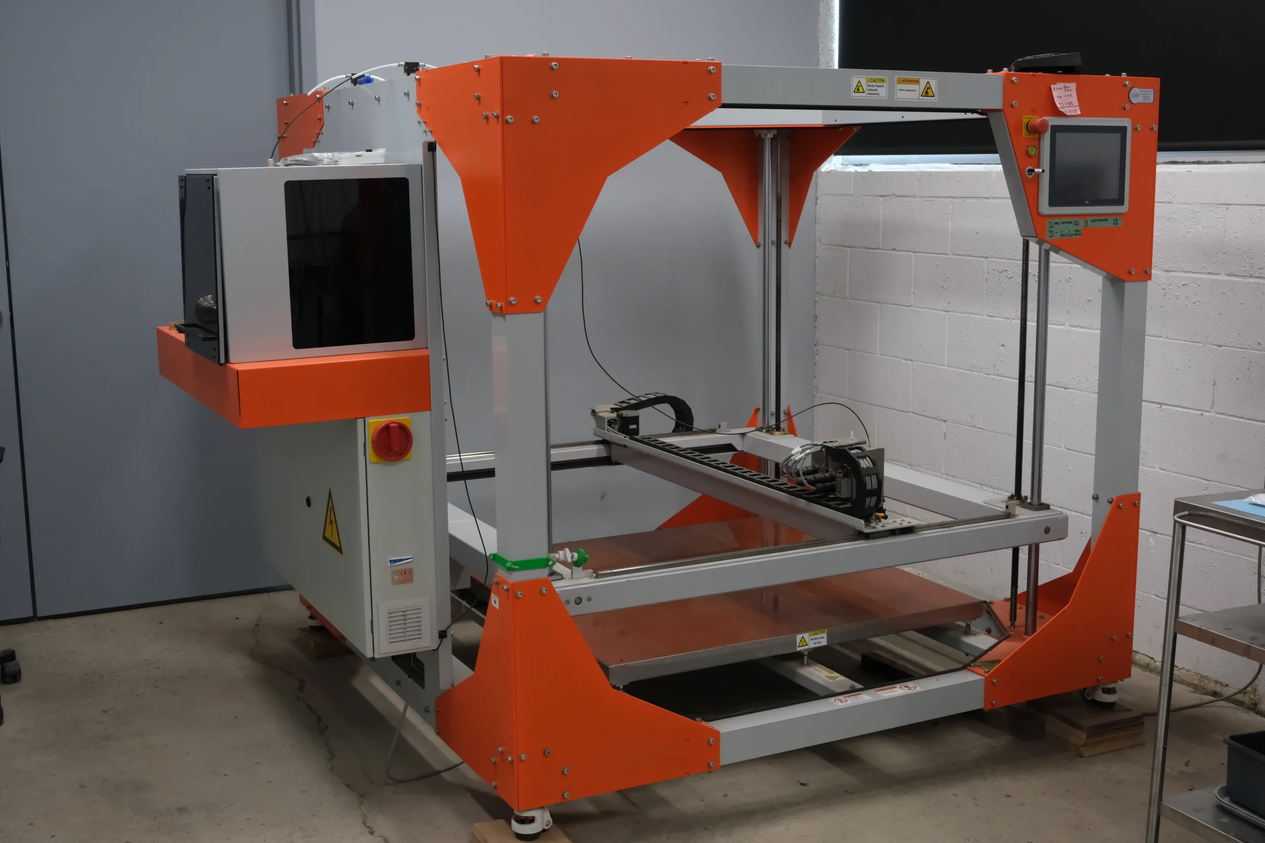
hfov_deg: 47.4
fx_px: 1441
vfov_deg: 32.6
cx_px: 632
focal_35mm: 41
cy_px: 422
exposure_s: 1/50
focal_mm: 27
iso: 2000
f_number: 8
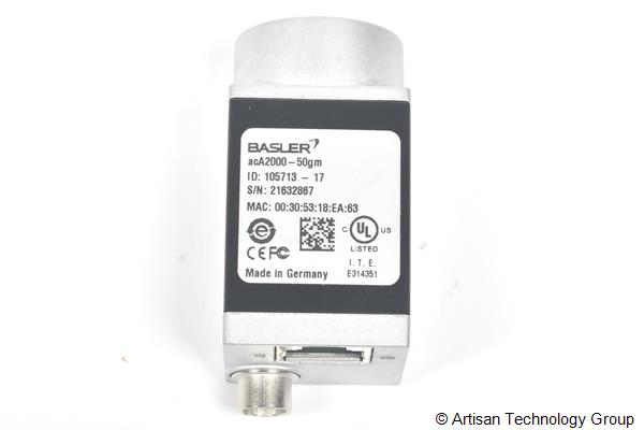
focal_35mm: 82
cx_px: 322
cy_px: 215
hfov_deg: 24.6
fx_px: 1476
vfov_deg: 16.6
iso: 200
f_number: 13
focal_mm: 55
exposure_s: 1/200
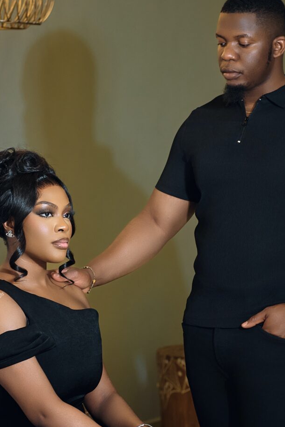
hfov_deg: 9.2
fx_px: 1769
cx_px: 147
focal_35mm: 149
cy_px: 240
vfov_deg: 13.8
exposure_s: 1/200
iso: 1250
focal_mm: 56
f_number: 2.5
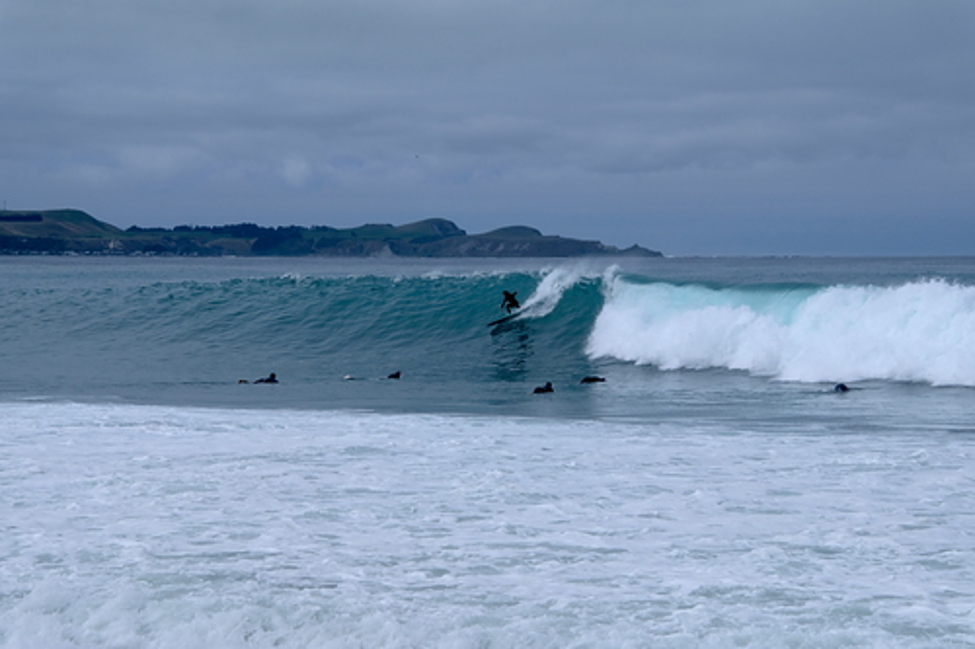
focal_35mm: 116
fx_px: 3140
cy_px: 324
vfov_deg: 11.8
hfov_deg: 17.6
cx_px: 488
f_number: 8
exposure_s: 1/2000
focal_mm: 77
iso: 320
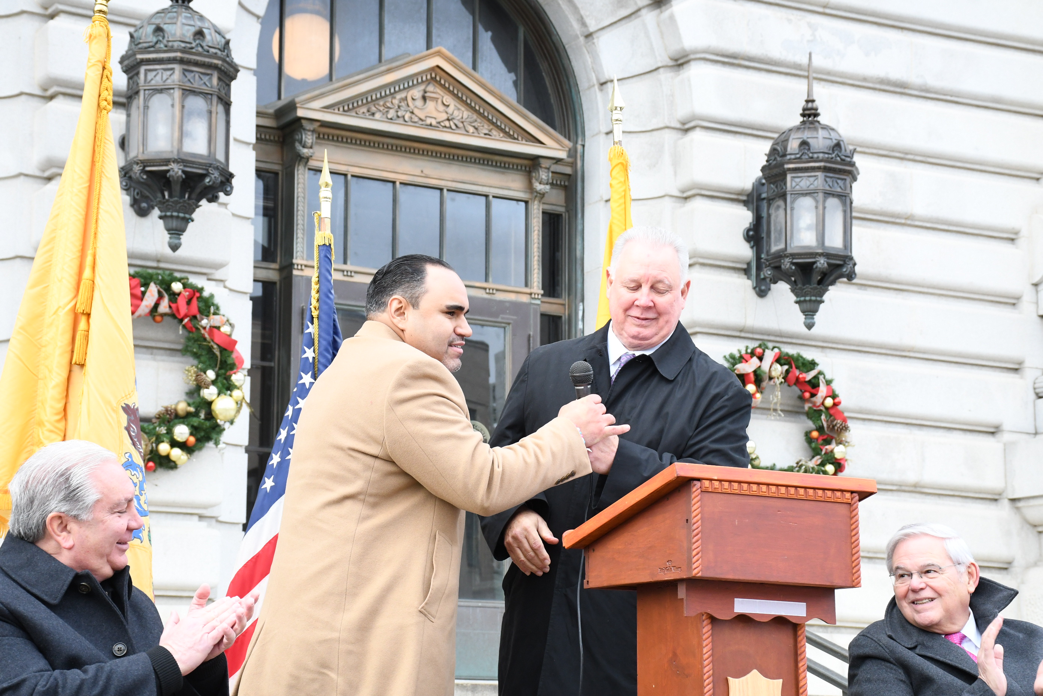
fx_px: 2260
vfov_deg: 17.5
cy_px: 348
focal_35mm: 78
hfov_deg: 26.0
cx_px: 522
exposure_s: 1/320
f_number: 9
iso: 1250
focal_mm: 52
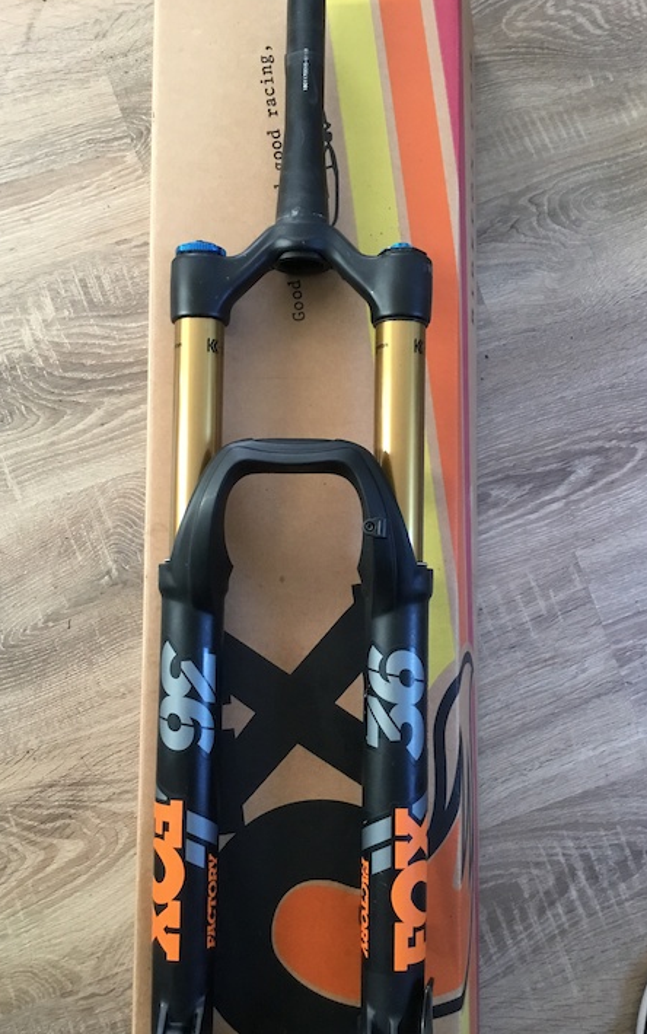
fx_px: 1043
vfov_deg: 52.7
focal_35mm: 37
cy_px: 523
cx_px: 305
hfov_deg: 34.4
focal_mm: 3.3
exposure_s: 1/33
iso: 160
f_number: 2.4
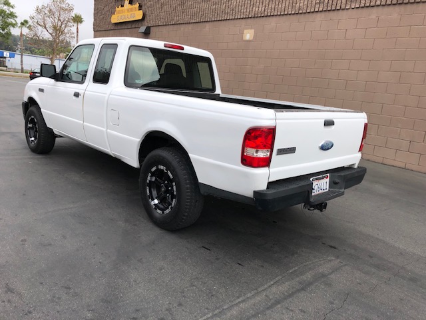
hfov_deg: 63.4
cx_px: 213
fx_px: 345
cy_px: 160
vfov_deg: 49.7
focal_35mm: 28
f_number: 1.8
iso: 20
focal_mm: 4
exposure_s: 1/695
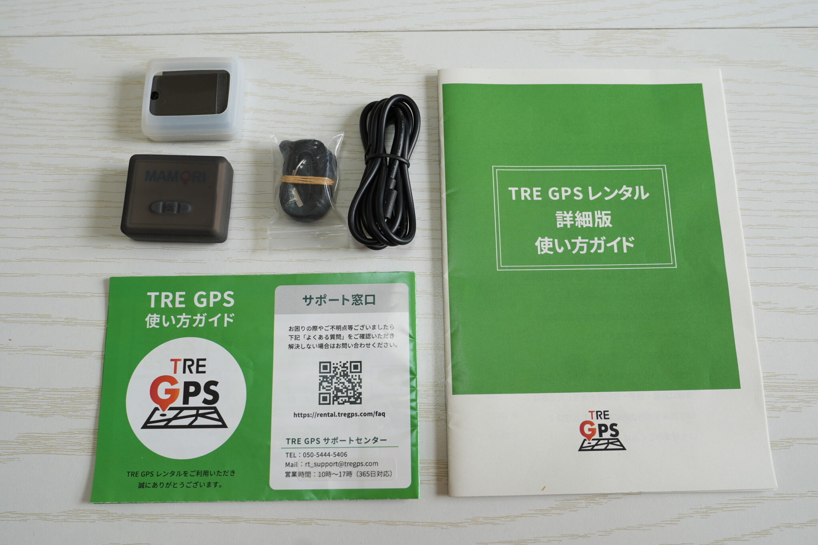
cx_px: 409
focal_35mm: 30
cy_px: 272
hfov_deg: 61.9
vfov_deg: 43.6
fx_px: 682
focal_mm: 20
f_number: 4
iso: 100
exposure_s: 1/40
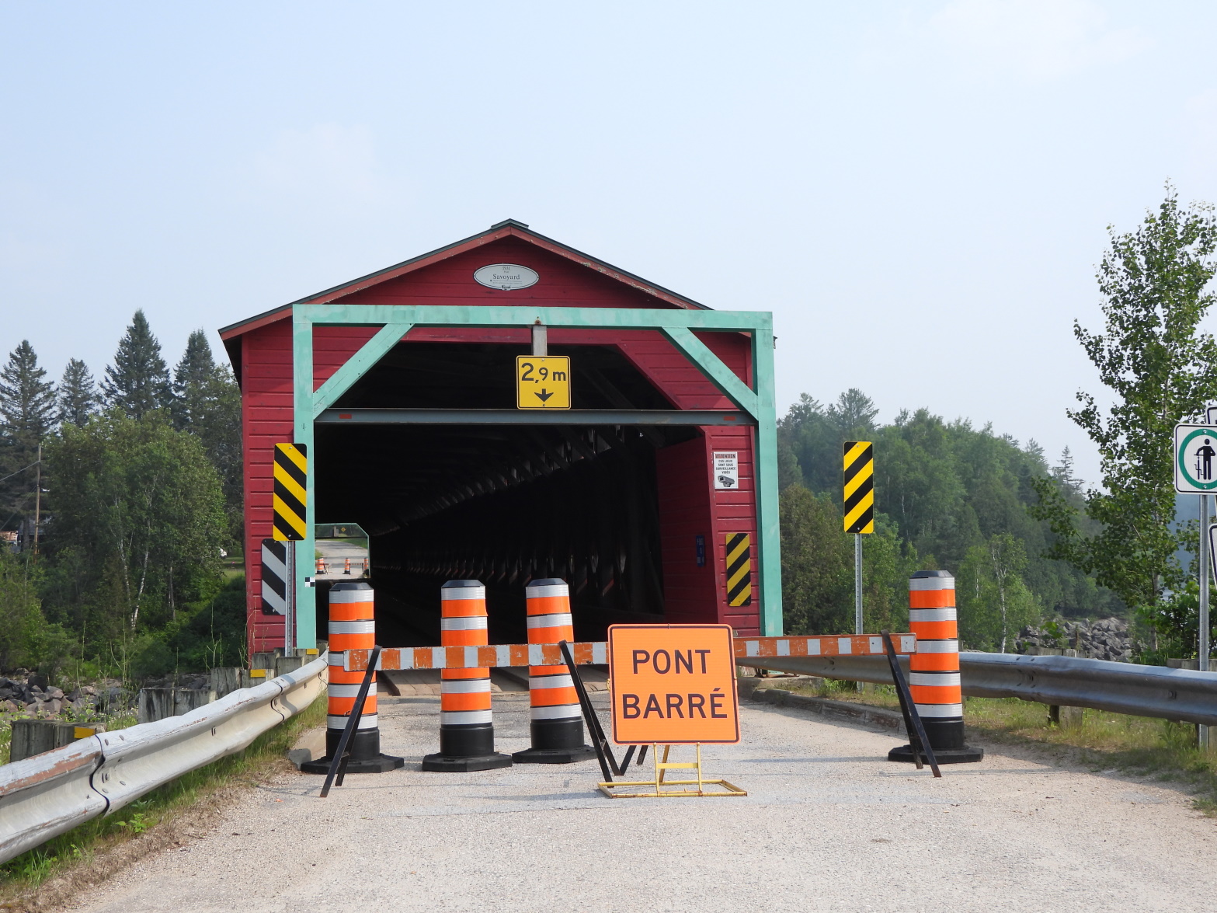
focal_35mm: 47
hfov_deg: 40.4
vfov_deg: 30.9
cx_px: 608
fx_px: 1652
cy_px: 456
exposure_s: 1/1000
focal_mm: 8.4
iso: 100
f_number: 3.2
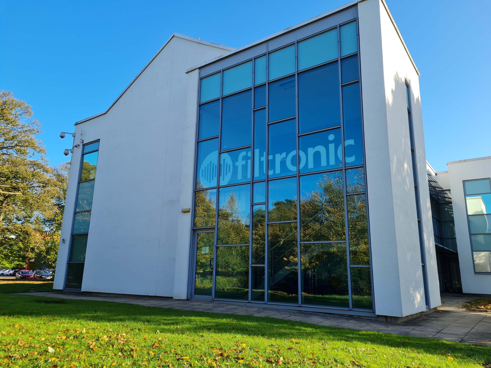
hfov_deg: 67.3
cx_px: 246
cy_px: 184
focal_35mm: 26
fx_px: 369
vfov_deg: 53.1
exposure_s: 1/861
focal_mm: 5.4
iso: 50
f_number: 1.8
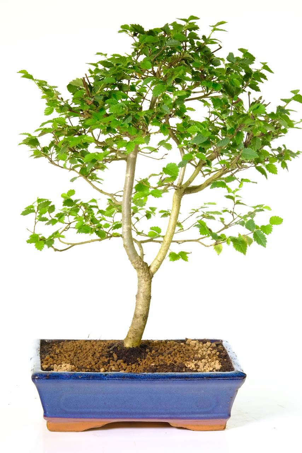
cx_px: 151
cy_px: 226
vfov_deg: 19.3
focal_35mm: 106
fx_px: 1333
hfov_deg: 12.9
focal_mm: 70.5
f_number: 11
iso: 1600
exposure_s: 1/13
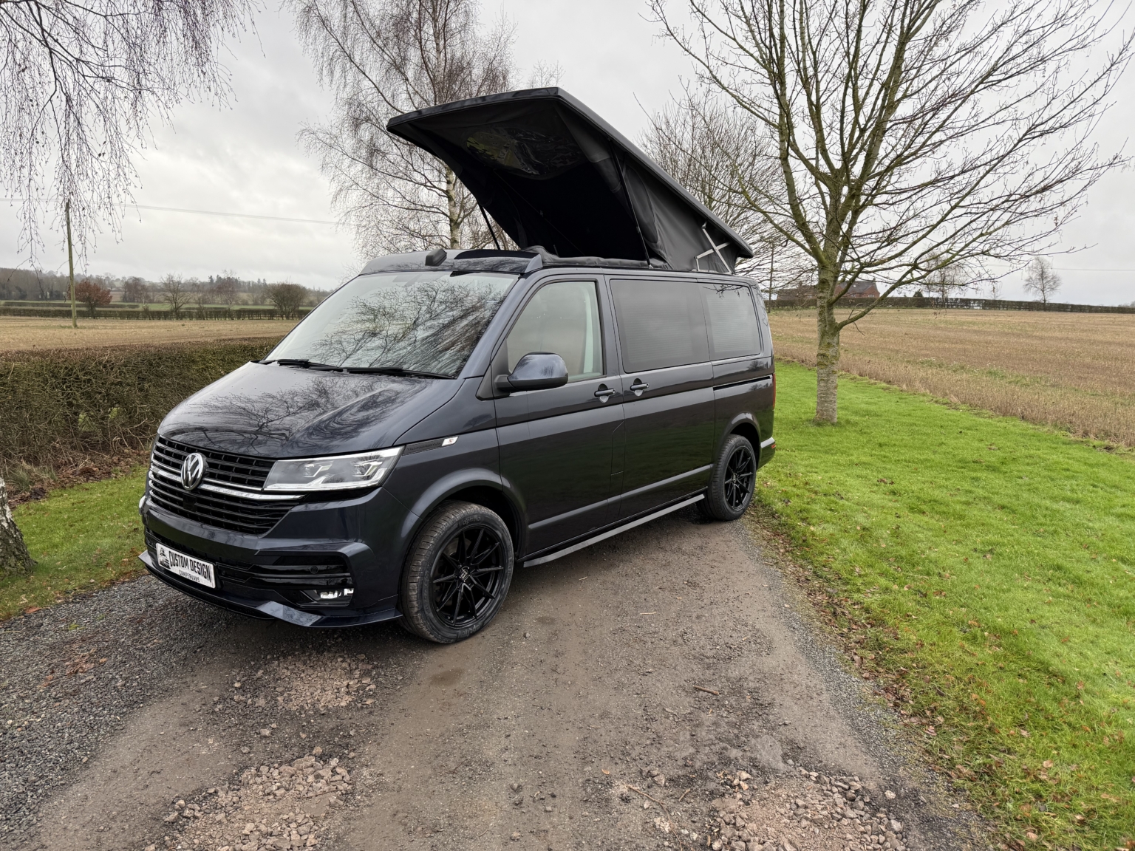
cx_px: 568
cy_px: 426
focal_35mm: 24
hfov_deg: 71.6
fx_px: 787
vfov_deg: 56.8
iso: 100
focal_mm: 6.76
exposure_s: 1/336
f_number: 1.78
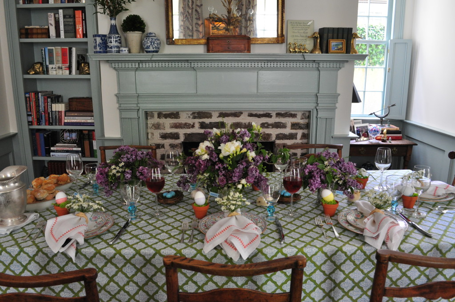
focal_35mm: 27
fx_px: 341
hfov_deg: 67.4
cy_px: 151
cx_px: 228
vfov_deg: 47.8
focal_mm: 18
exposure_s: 1/25
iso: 800
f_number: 7.1
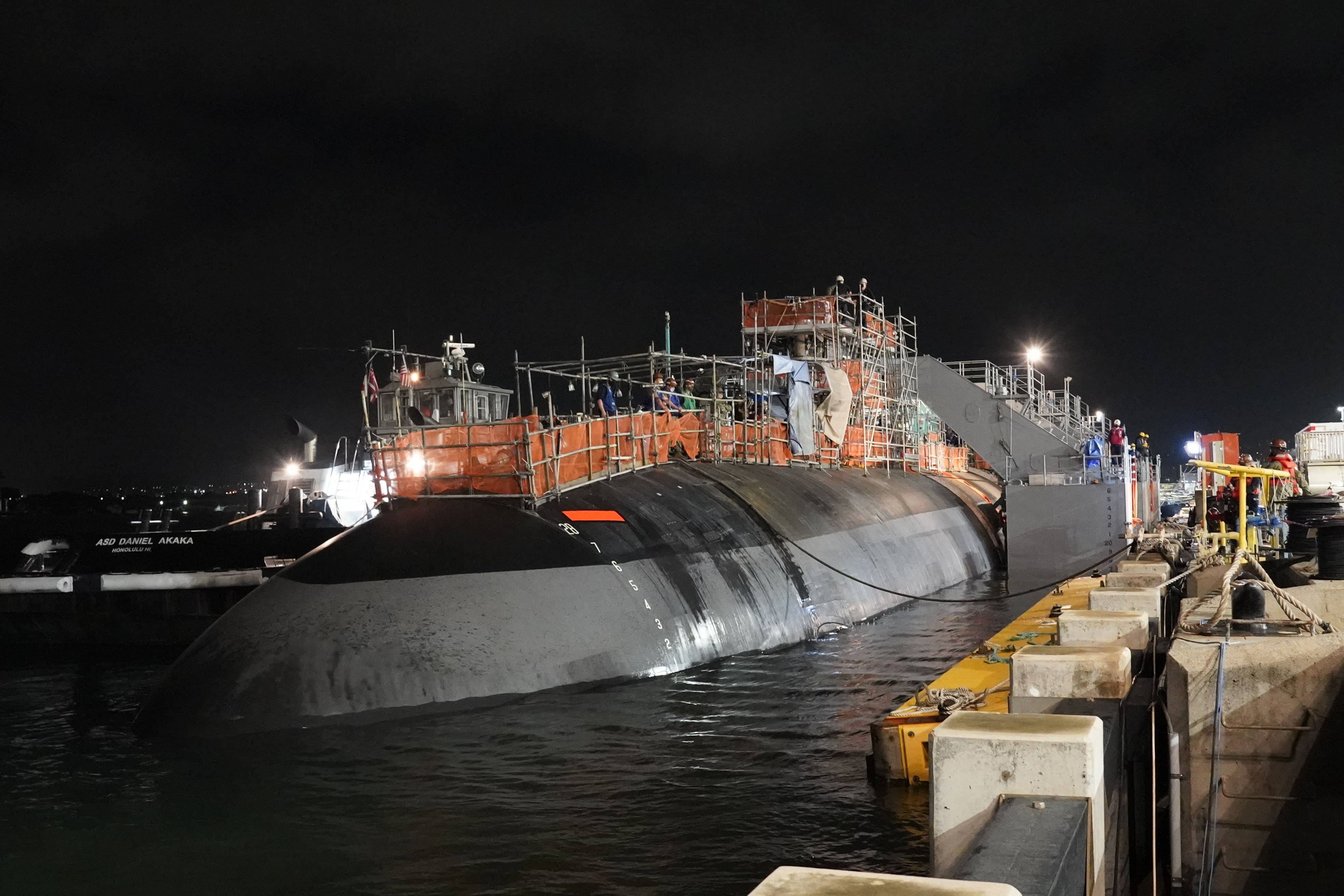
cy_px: 448
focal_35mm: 36
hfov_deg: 53.1
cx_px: 672
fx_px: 1344
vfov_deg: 36.9
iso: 12800
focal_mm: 24
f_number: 4
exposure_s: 1/30
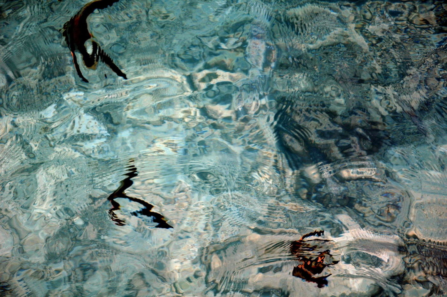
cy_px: 148
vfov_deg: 12.1
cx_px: 224
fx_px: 1395
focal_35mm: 112
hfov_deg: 18.2
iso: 200
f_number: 5.3
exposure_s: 1/250
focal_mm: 75
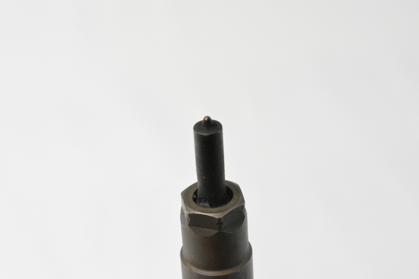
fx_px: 960
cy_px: 140
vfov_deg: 16.5
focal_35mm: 82
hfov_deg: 24.6
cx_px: 210
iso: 6400
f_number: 13
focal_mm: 55
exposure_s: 1/500
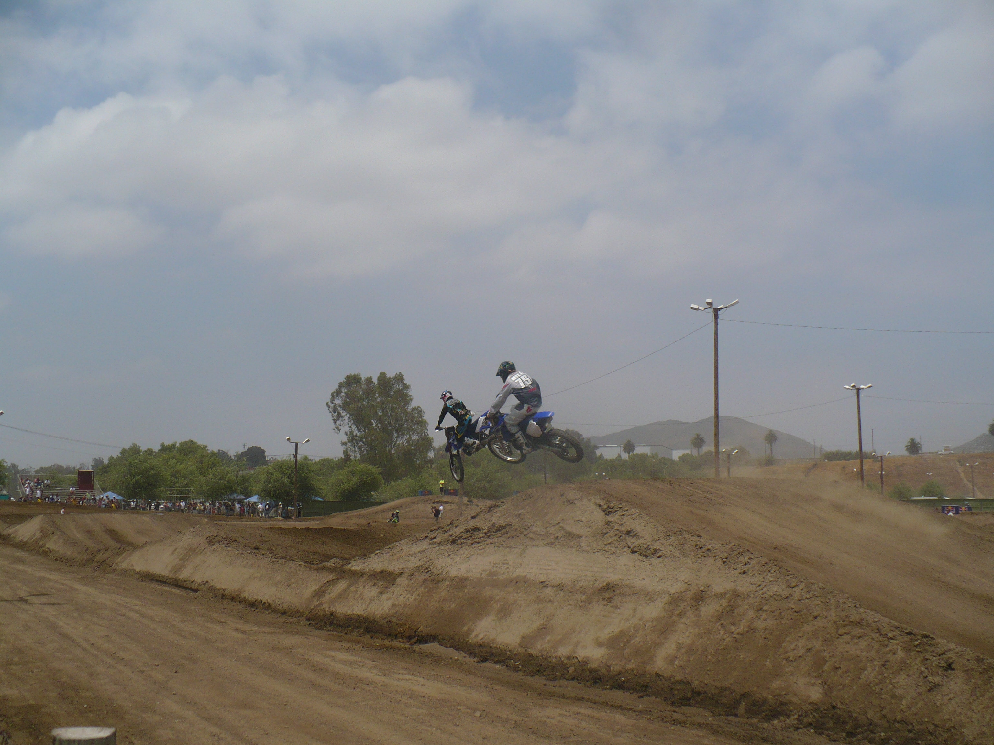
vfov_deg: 38.7
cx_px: 497
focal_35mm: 37
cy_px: 372
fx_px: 1062
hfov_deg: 50.1
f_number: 8
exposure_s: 1/640
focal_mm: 6.1
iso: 100
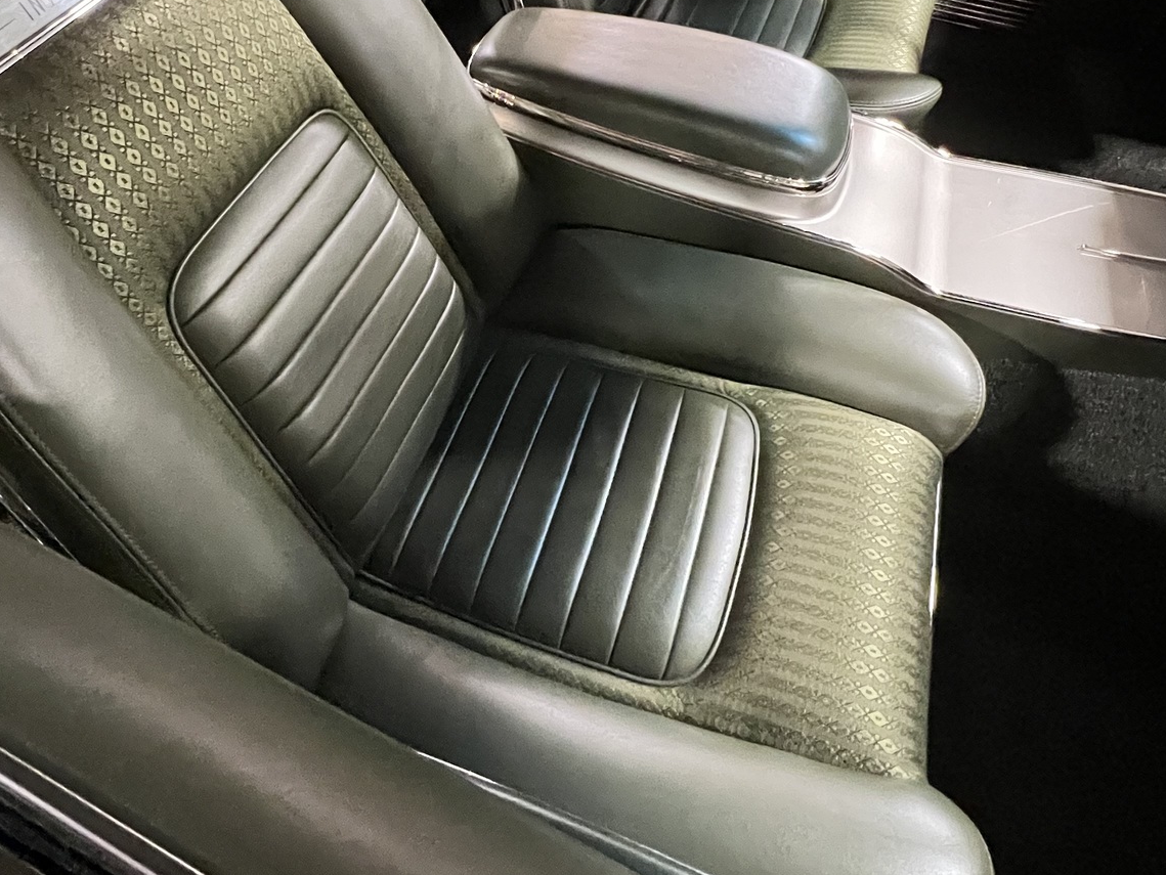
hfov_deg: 73.2
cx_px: 473
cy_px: 234
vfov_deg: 56.4
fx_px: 775
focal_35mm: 23
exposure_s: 1/20
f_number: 1.8
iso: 2000
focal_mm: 1.57
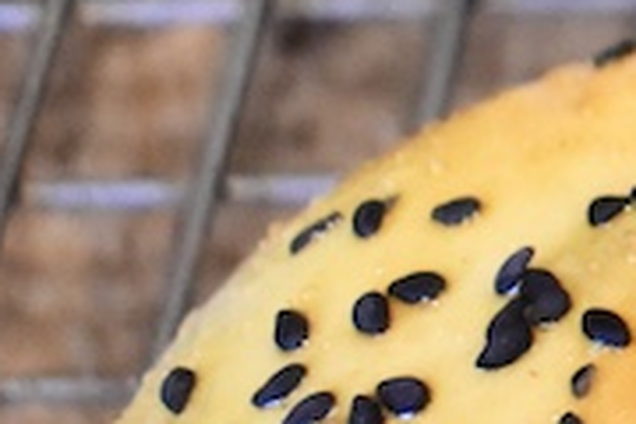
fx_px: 4338
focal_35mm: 246
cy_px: -94
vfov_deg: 5.6
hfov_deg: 7.1
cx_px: 2162
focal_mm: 23
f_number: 3.8
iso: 3200
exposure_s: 1/80
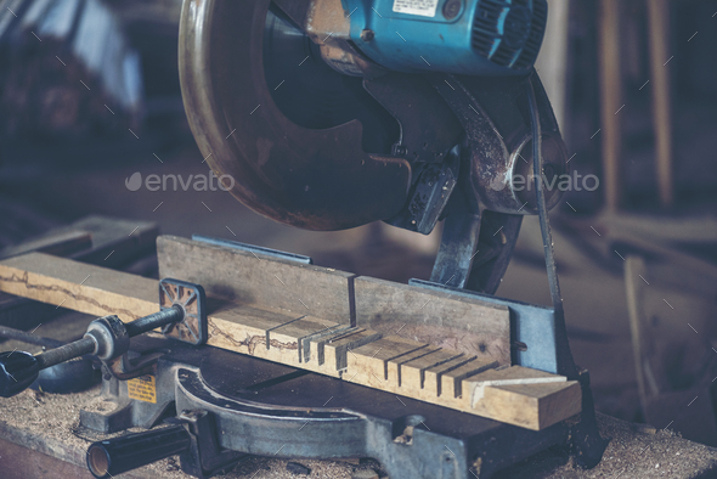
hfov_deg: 19.4
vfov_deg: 13.1
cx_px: 358
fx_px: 2092
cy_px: 240
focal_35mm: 105
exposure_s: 1/400
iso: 500
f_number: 3
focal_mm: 105
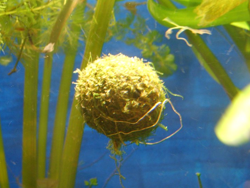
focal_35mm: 41
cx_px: 110
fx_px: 296
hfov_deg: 45.7
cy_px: 105
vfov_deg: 35.1
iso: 139
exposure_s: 1/4
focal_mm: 5.8
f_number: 2.8
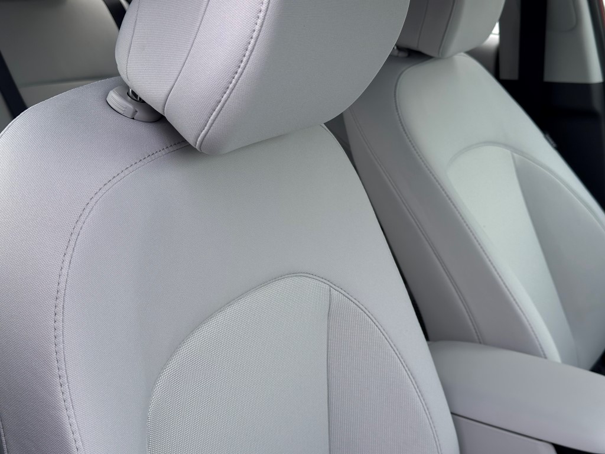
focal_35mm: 48
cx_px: 302
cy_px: 227
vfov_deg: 30.3
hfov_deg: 39.7
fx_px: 839
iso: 64
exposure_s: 1/473
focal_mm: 6.86
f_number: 1.78
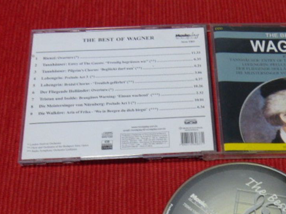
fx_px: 562
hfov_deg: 28.2
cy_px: 167
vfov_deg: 21.4
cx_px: 214
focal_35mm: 68
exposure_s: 1/8
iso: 400
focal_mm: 7.3
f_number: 3.1
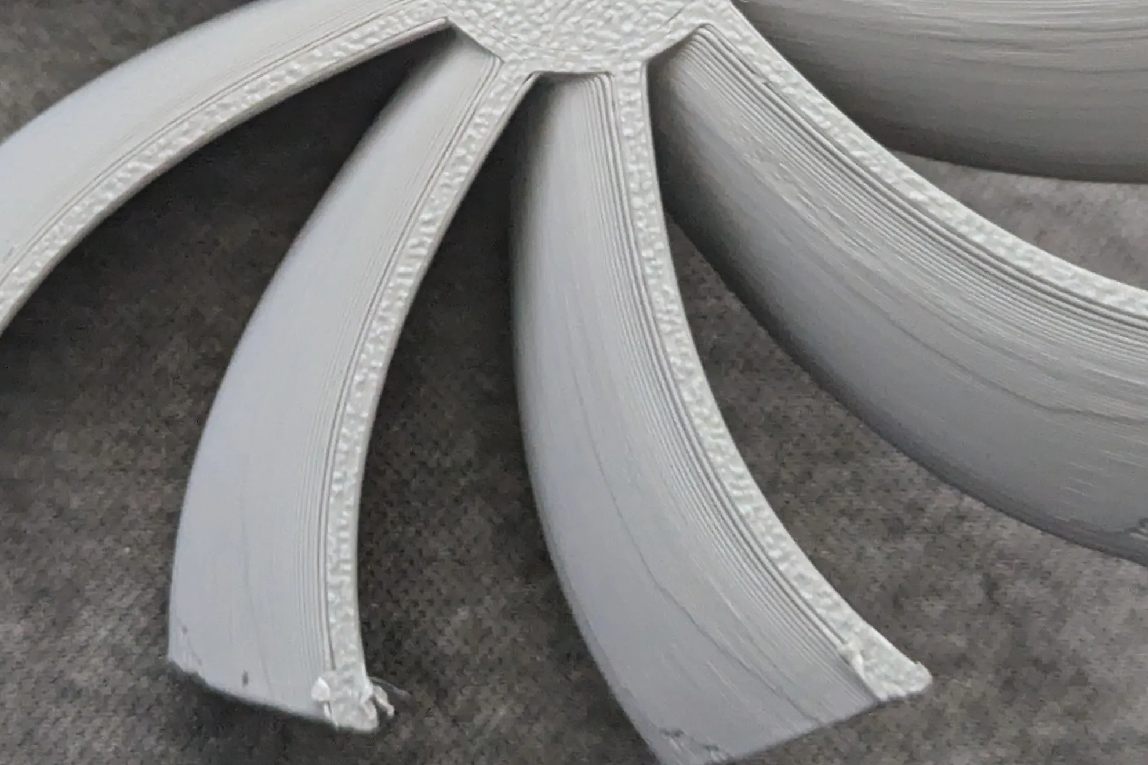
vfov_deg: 13.1
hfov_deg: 19.8
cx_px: 492
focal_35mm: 103
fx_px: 3284
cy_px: 0
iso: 2161
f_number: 1.85
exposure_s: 1/80.4
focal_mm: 6.81
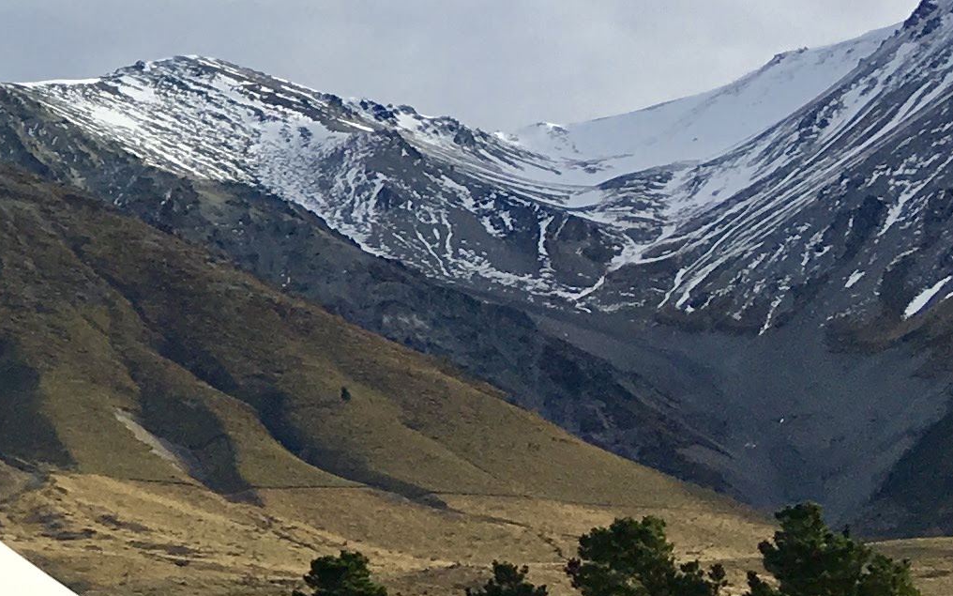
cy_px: 247
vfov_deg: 10.7
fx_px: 3169
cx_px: -789
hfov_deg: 14.8
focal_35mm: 122
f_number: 2.2
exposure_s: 1/1479
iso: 25
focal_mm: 4.15
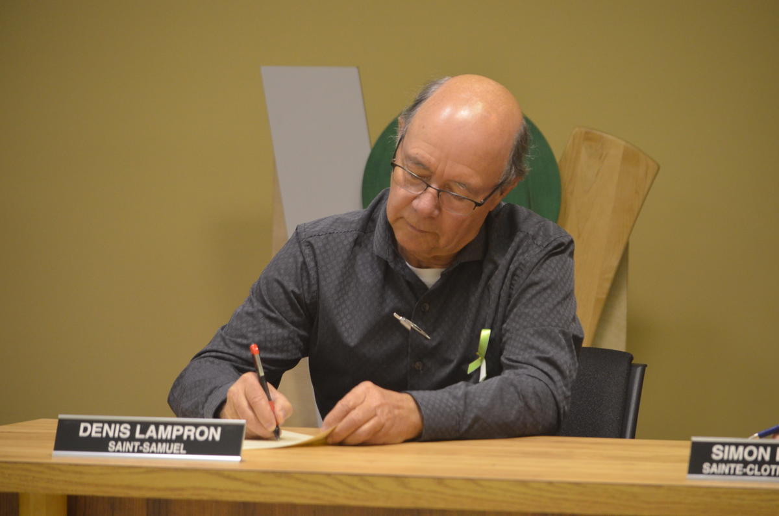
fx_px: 5831
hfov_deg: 7.6
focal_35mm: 270
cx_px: 390
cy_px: 258
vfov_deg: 5.1
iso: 1600
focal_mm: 180
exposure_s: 1/125
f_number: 5
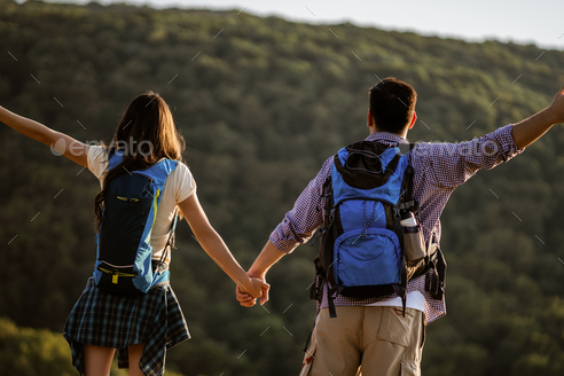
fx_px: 1598
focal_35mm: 102
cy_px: 201
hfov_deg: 20.0
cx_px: 271
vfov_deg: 13.4
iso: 100
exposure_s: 1/1600
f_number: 2
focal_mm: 85
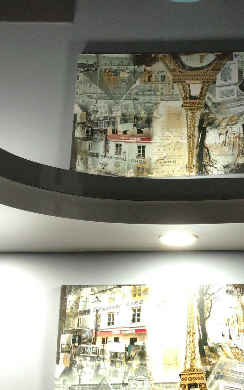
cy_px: 126
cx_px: 178
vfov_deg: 30.4
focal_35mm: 67
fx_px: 713
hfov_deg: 19.3
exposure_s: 1/20
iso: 80
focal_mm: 3.99
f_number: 1.8
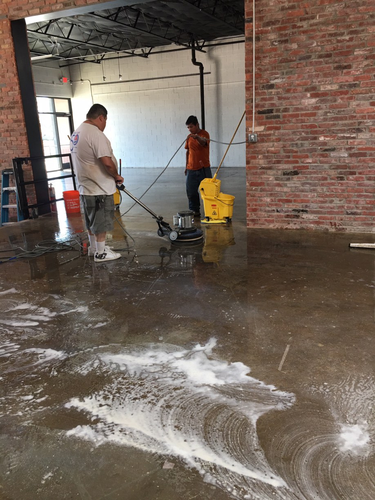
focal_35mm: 29
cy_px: 250
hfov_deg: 48.2
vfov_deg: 61.7
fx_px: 419
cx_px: 188
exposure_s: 1/30
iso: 40
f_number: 2.2
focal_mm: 4.15
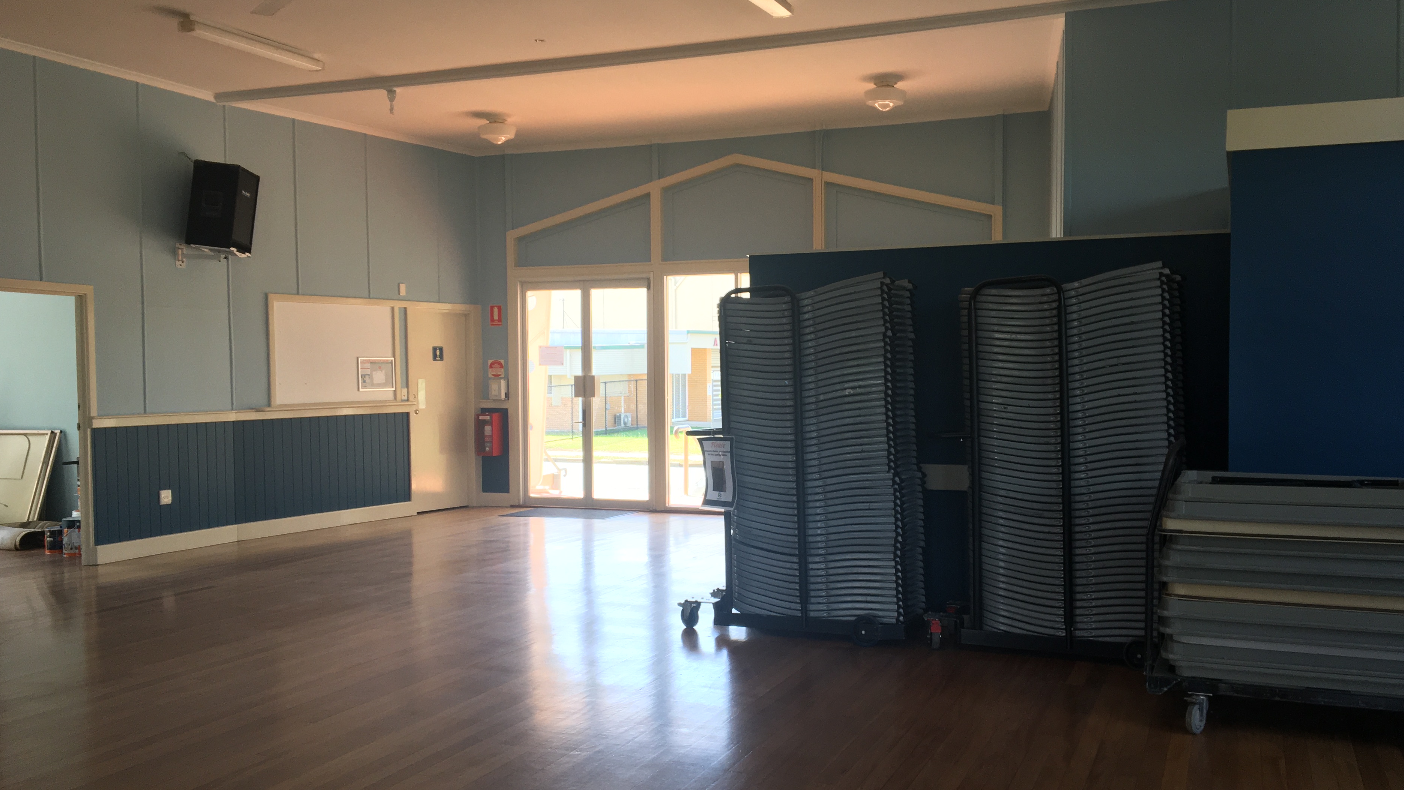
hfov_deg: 58.0
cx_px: 734
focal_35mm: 34
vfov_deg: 34.6
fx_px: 1266
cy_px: 428
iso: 40
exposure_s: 1/100
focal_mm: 4.15
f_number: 2.2
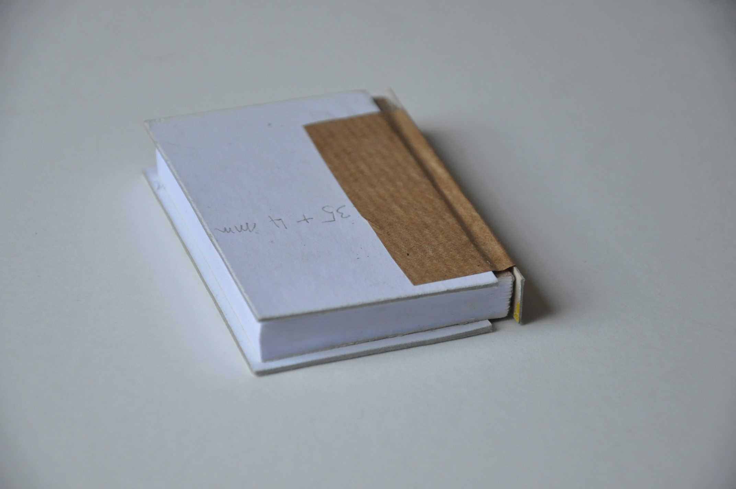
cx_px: 368
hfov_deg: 13.1
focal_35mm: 158
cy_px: 244
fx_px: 3216
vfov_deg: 8.7
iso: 1000
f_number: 5.6
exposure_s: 1/125
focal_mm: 105
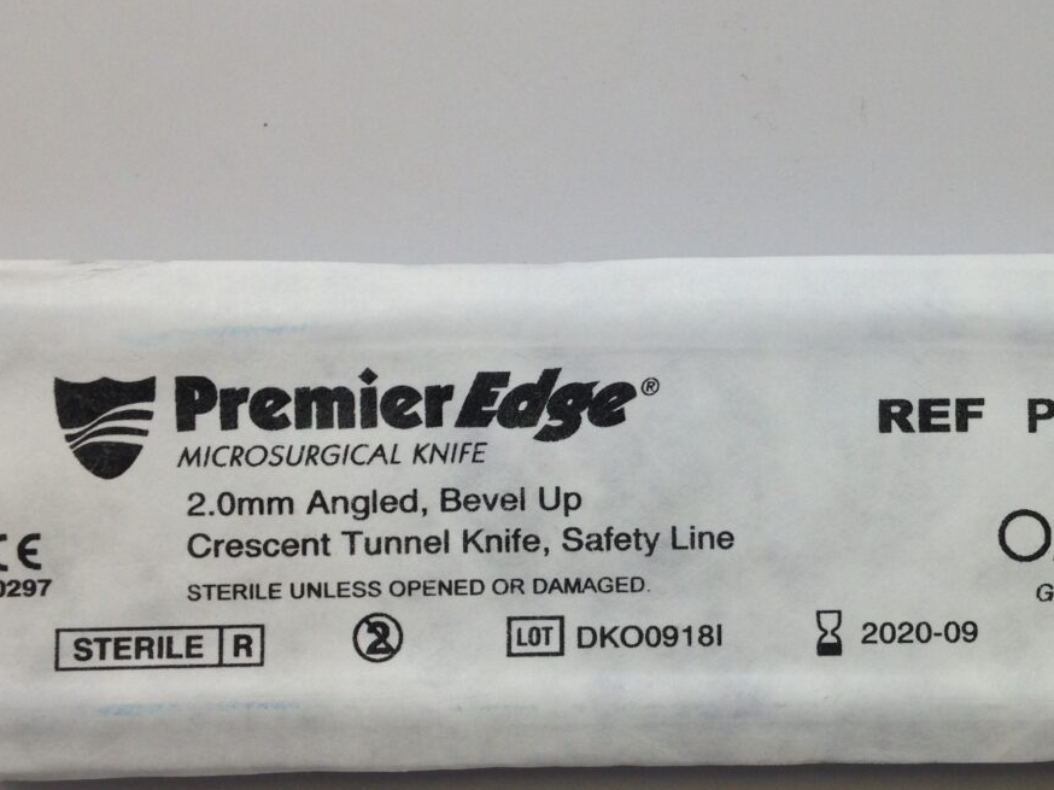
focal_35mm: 58
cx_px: 718
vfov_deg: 25.2
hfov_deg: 32.9
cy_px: 437
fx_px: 1766
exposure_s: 1/60
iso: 50
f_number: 2.4
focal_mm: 4.12
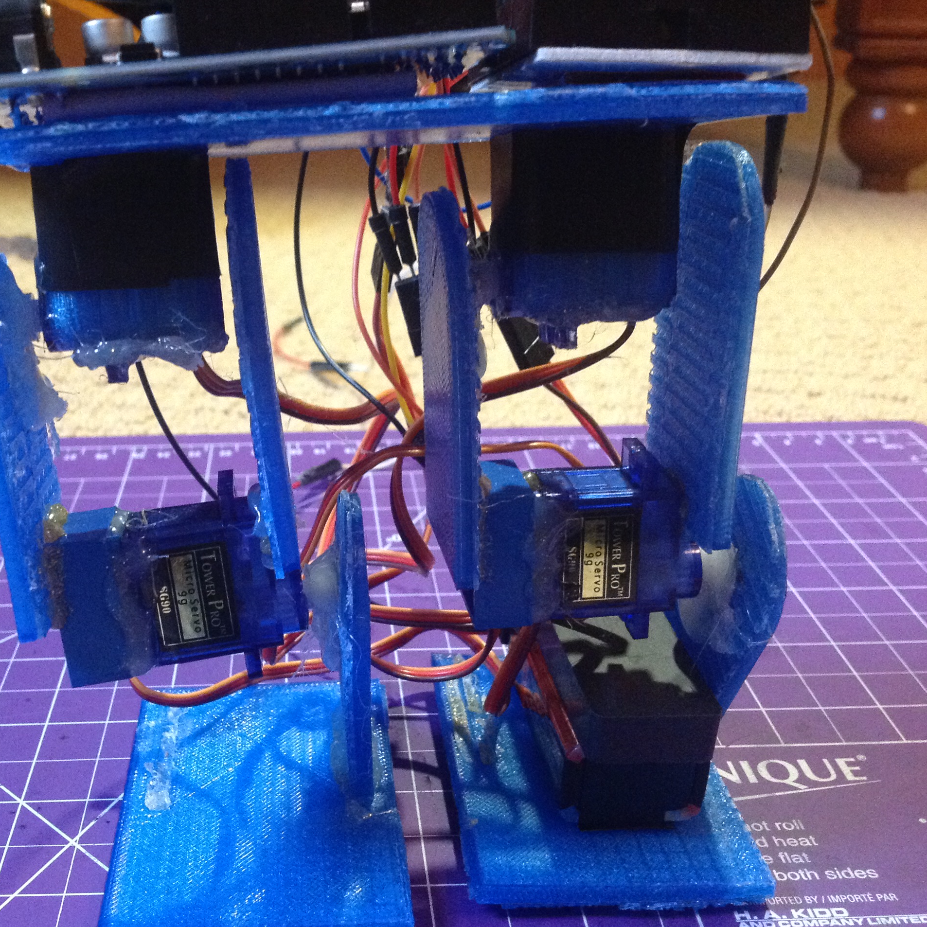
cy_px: 463
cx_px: 321
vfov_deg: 40.0
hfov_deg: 39.6
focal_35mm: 42
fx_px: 1272
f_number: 2.4
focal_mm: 4.28
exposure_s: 1/15
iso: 500
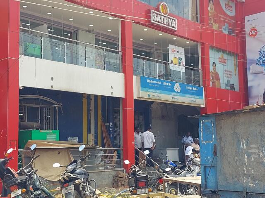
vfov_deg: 46.8
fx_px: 230
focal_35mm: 30
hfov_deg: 60.0
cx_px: 132
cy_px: 99
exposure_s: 1/383
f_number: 1.8
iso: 20
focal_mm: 4.6
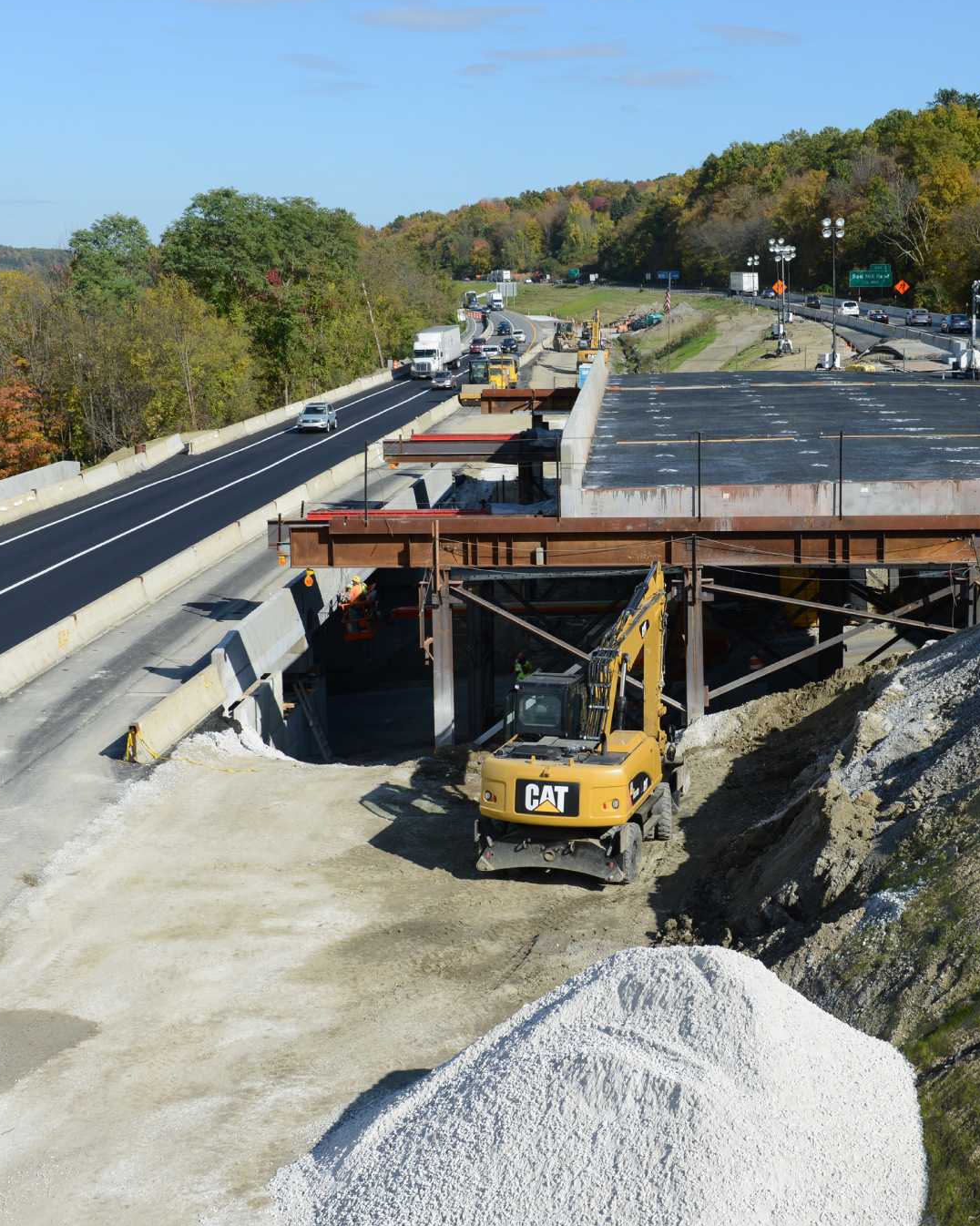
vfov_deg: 37.3
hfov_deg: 30.1
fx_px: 1814
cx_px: 627
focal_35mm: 50
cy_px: 610
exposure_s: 1/500
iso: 200
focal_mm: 35
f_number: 8
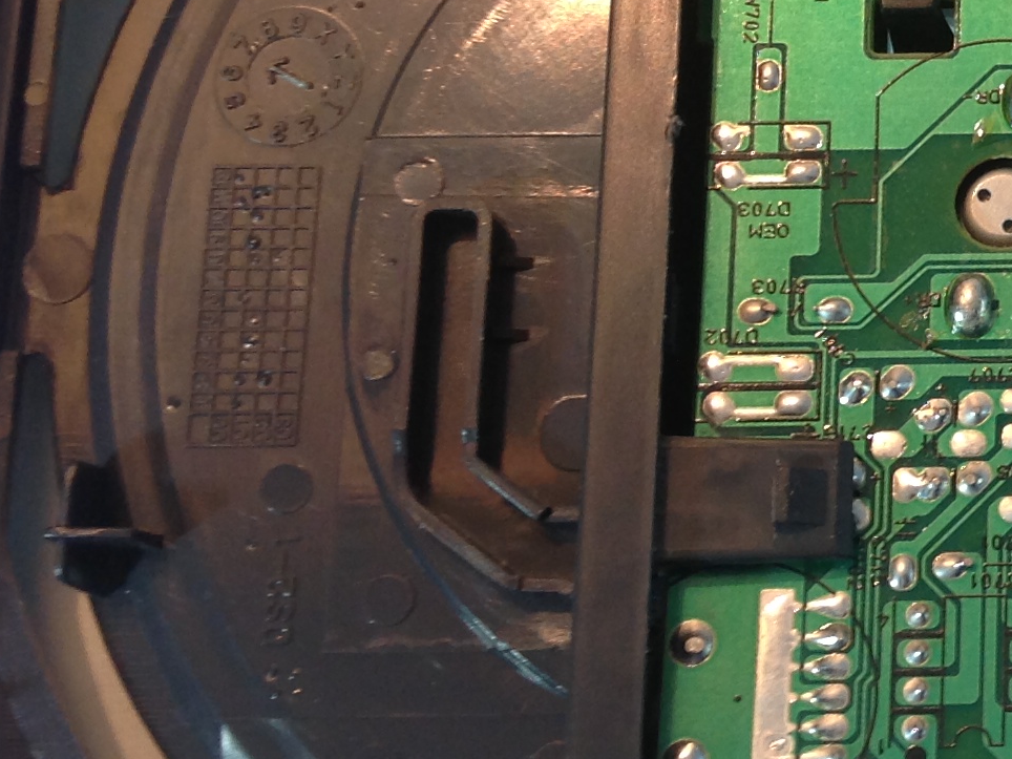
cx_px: 1279
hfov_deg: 19.4
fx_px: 2748
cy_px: 190
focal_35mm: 94
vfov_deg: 15.7
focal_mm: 4.28
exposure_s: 1/20
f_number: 2.4
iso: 64
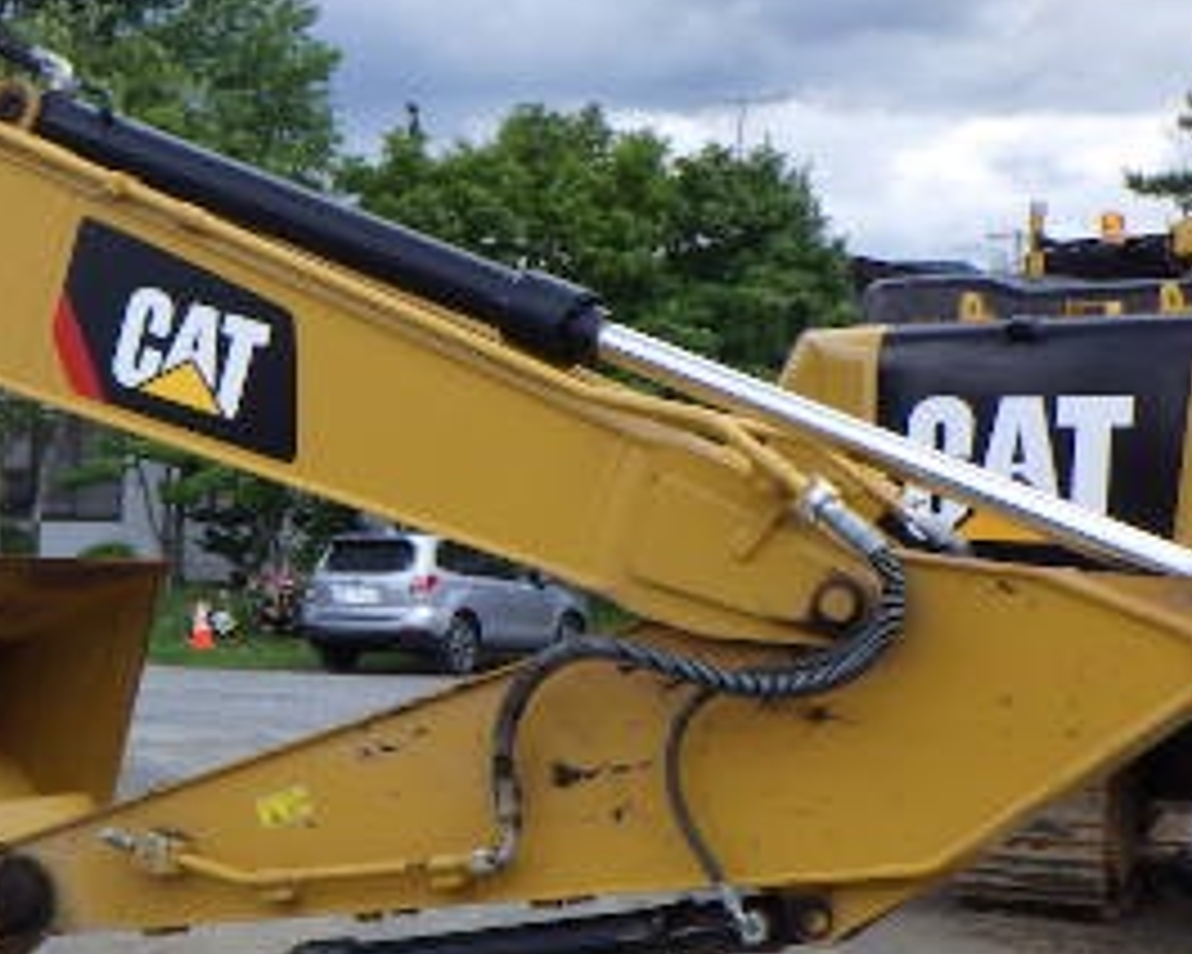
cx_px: -103
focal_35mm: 80
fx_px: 2822
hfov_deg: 22.6
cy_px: 540
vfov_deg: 19.2
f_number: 4.6
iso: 125
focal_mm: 6.1
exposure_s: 1/400
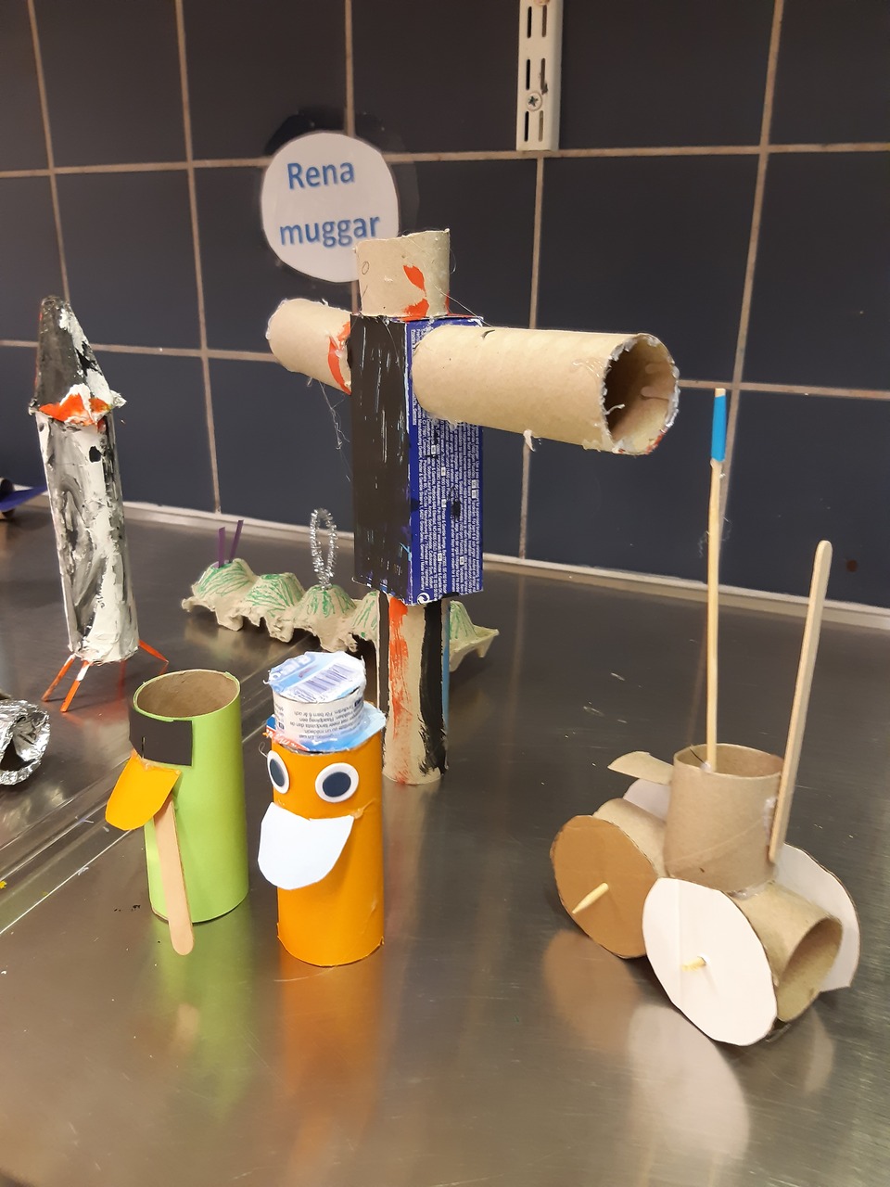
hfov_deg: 53.1
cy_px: 594
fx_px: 891
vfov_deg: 67.3
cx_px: 445
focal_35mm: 26
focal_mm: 3.92
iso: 200
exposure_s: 1/25
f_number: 1.7
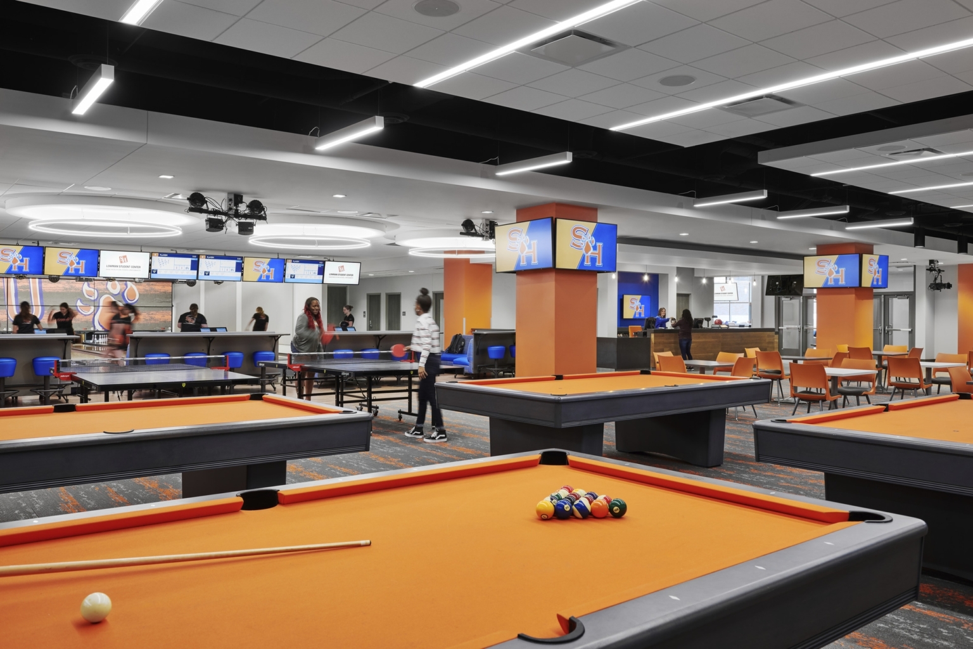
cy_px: 324
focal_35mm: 29
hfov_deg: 63.7
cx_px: 486
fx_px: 784
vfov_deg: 45.0
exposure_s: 1/8
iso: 400
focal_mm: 29
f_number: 9
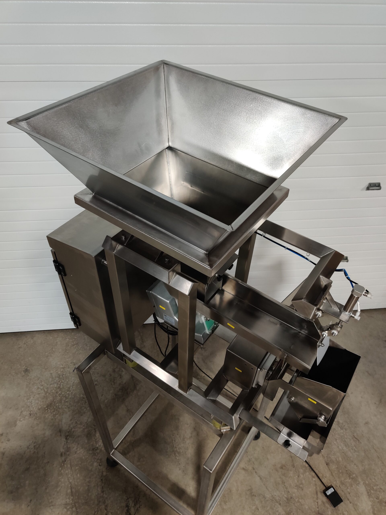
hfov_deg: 51.4
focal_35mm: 27
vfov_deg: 65.3
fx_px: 401
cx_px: 193
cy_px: 258
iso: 640
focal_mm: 4.75
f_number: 1.65
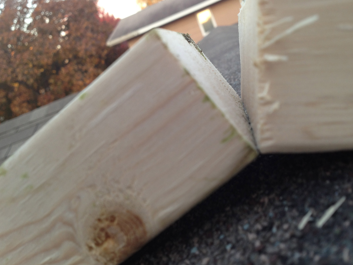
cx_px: 188
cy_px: 121
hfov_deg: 48.9
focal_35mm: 38
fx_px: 388
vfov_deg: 37.7
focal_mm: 4.28
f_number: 2.4
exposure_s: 1/40
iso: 64
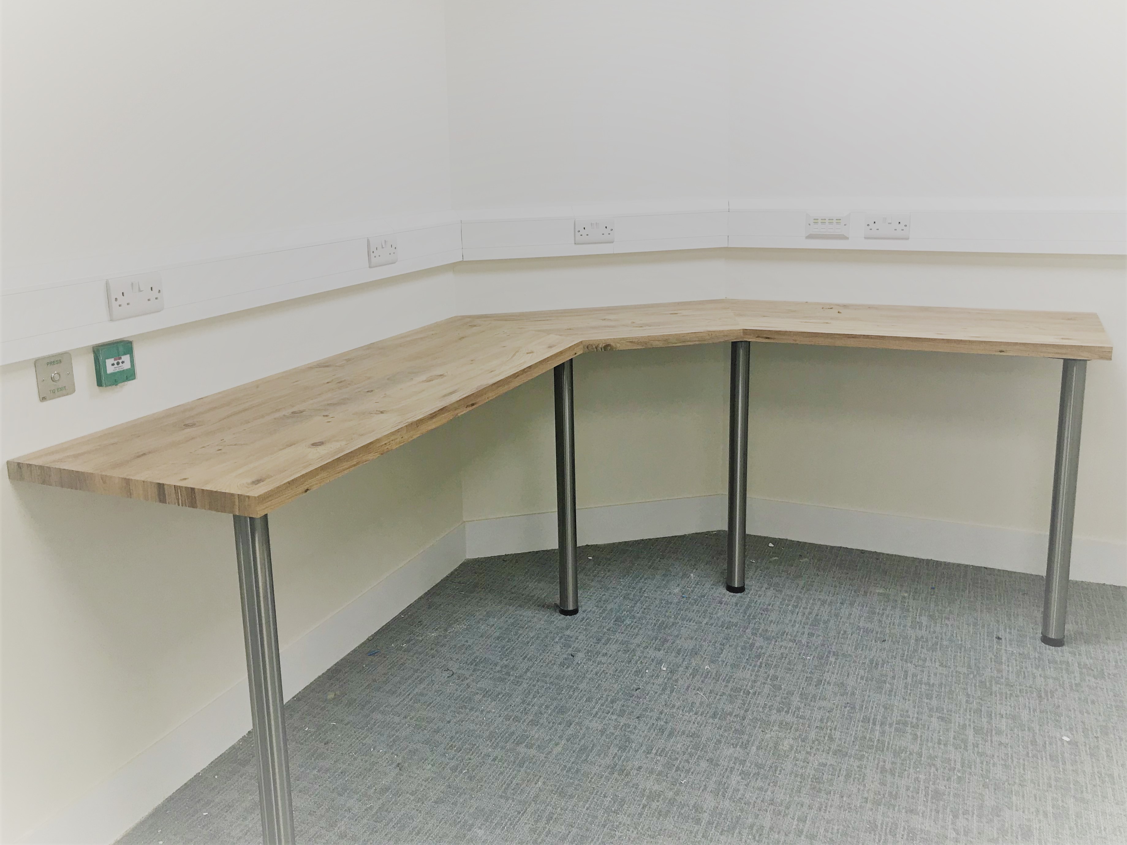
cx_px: 564
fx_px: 911
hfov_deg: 63.5
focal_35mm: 28
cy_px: 422
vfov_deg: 49.7
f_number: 1.8
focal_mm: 3.99
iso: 20
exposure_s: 1/33
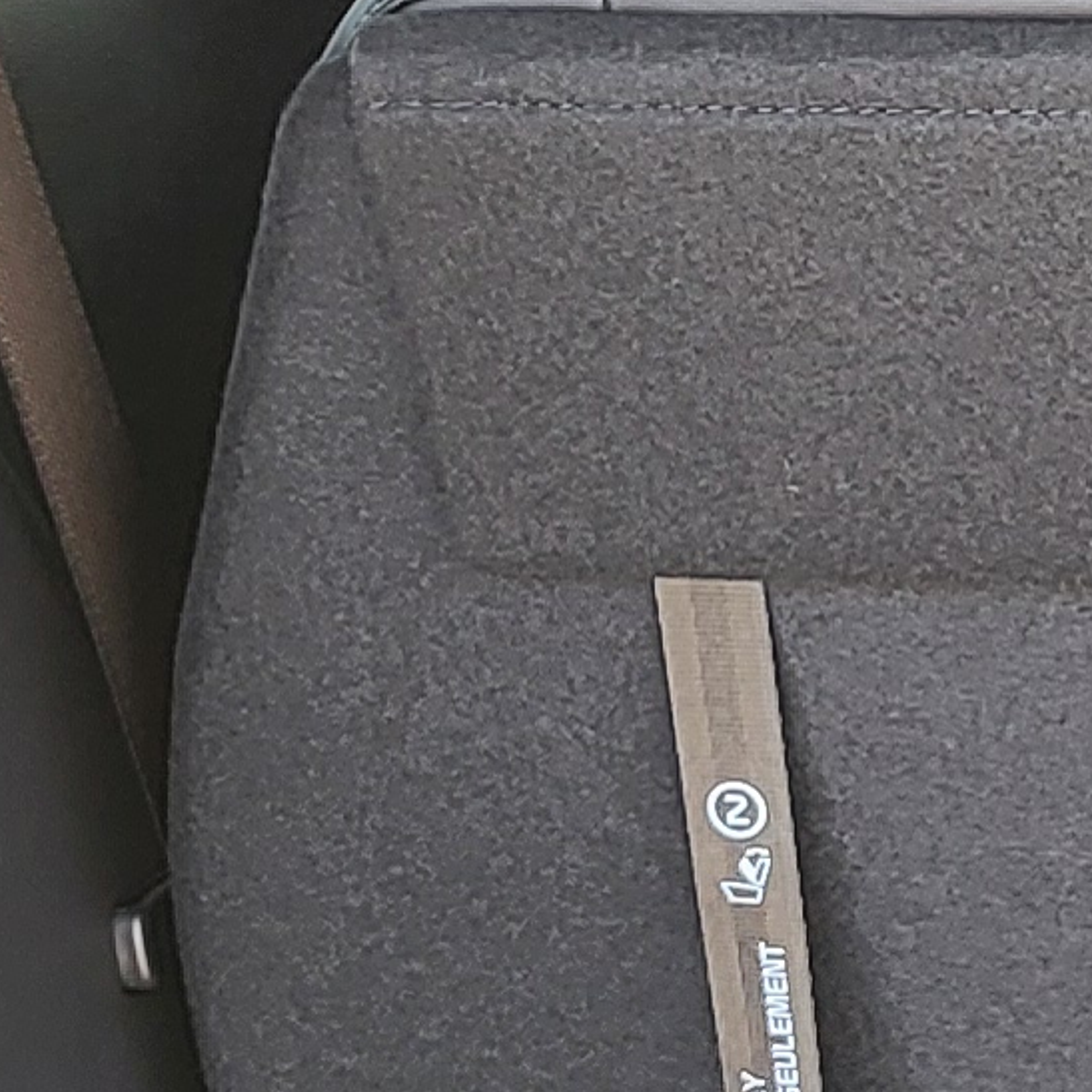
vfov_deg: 10.2
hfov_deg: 9.1
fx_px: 5996
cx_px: 2783
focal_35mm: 168
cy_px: 1310
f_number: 1.8
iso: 80
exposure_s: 1/120
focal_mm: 5.4
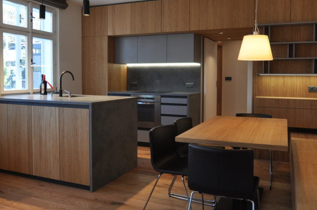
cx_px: 175
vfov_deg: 43.4
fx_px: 264
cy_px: 91
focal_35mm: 30
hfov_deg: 61.8
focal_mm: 10
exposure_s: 1/80
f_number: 4.5
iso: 400
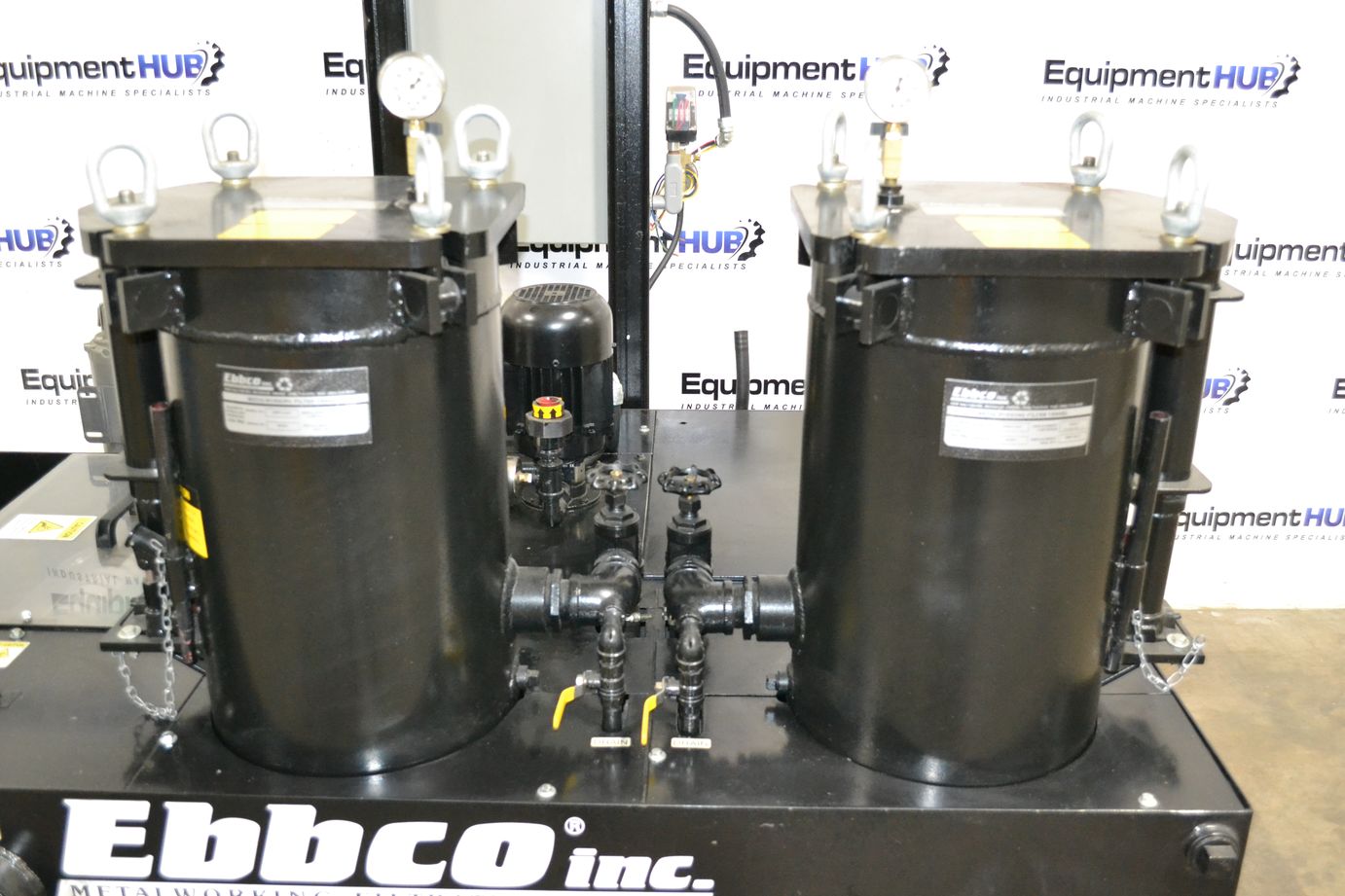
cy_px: 448
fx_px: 1233
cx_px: 672
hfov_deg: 57.2
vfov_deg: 40.0
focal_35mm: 33
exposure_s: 1/60
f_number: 3.8
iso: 3200
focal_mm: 22
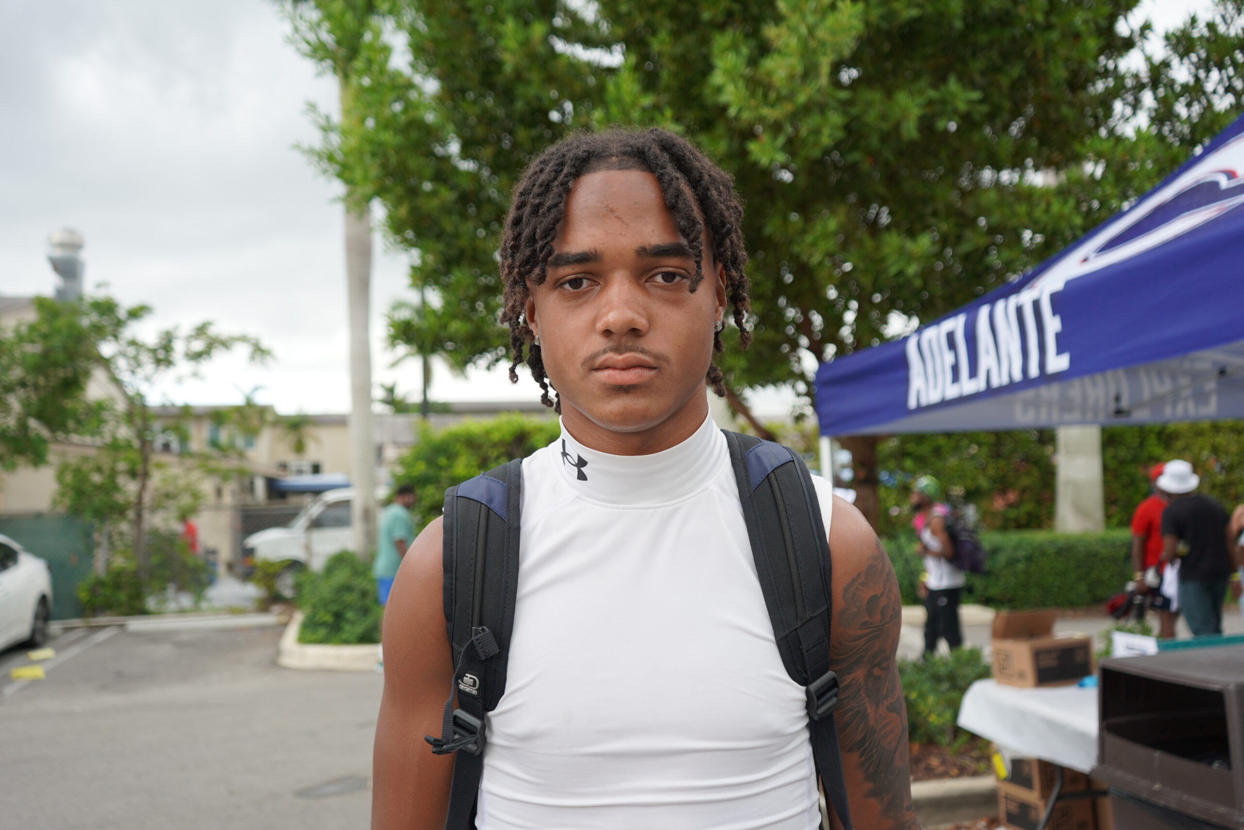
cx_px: 622
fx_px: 1140
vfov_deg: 40.0
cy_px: 415
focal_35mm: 33
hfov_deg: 57.2
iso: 160
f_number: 4
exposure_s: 1/160
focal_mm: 33
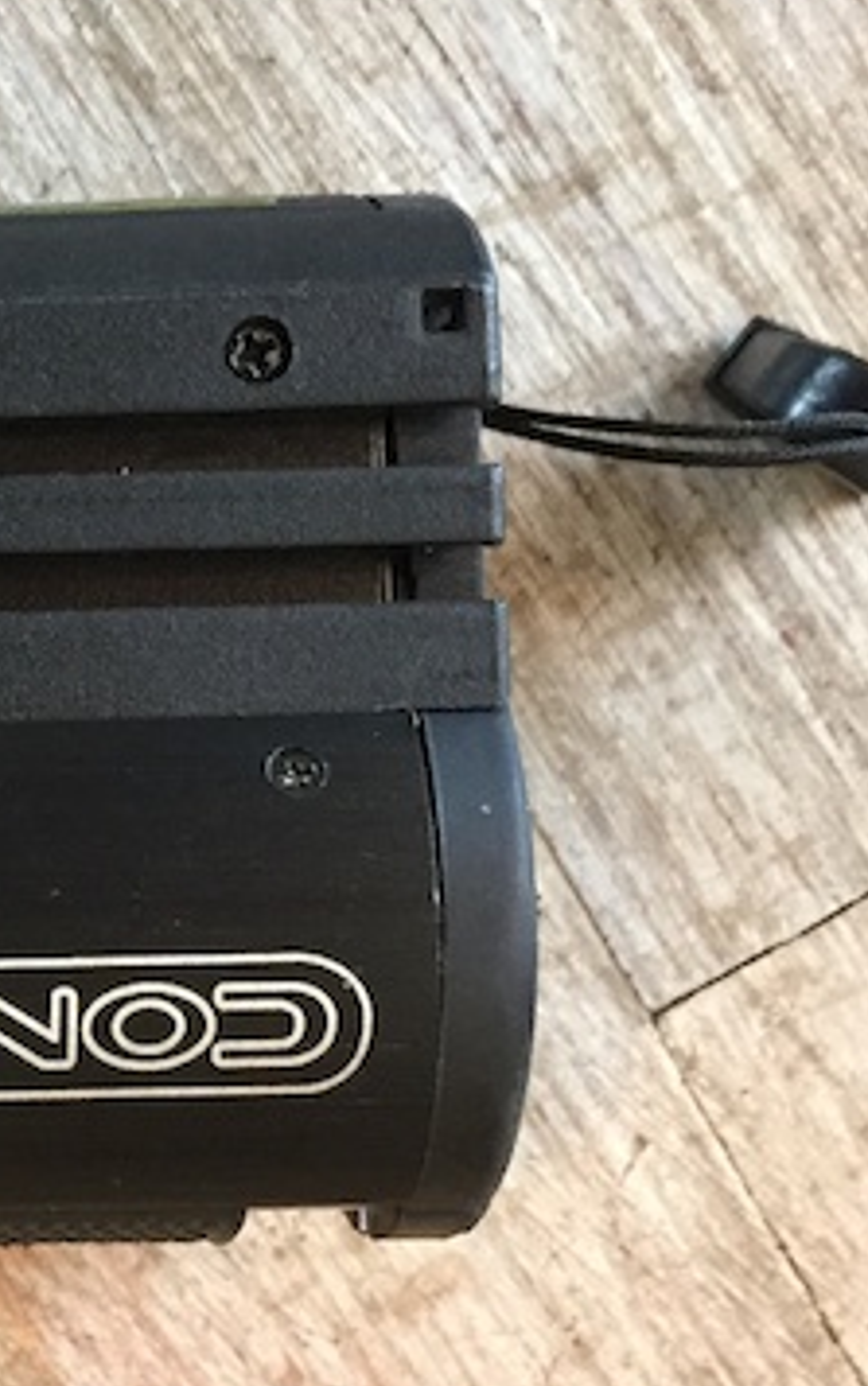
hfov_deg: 17.2
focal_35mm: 69
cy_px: 798
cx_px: -416
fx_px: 2607
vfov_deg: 29.7
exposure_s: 1/30
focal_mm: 4.15
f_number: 2.2
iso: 160
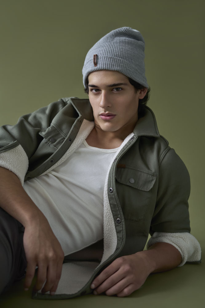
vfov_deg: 39.6
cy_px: 154
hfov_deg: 27.0
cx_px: 102
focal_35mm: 50
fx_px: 427
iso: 125
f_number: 2.8
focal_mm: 50
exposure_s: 1/100
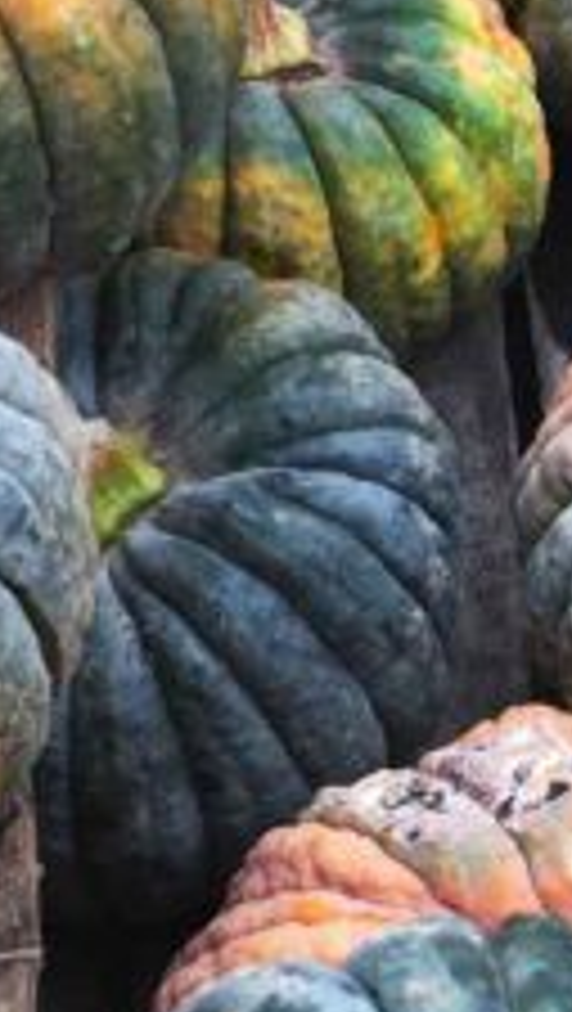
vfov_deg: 21.1
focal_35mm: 101
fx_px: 2716
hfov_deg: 11.5
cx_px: 851
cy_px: 459
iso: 32
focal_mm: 4.2
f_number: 2.2
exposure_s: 1/120
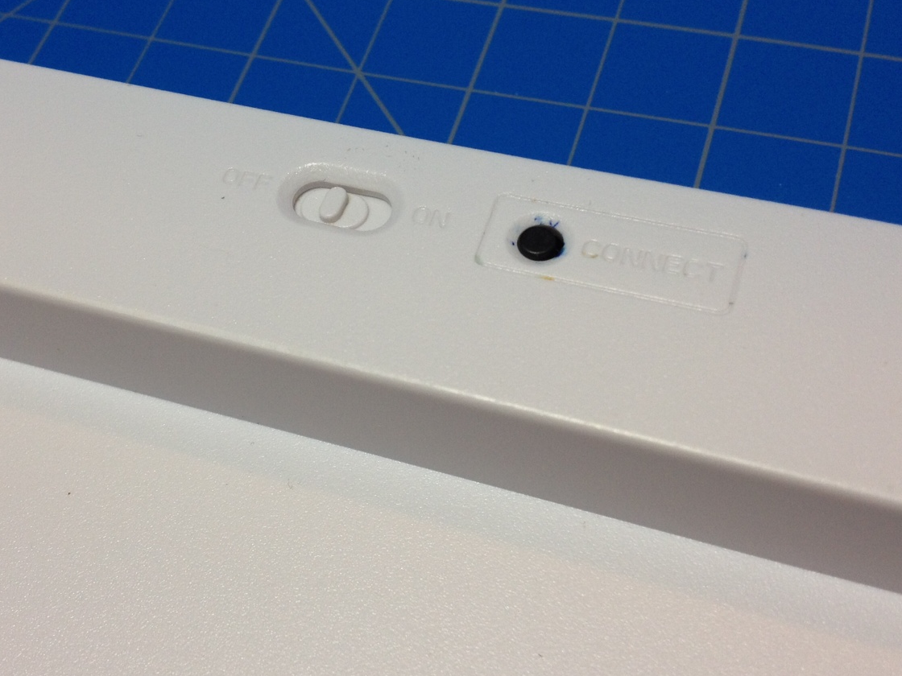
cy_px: 336
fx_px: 1329
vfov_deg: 28.6
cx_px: 354
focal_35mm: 51
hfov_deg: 37.3
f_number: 2.4
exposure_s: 1/60
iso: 80
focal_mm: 4.28
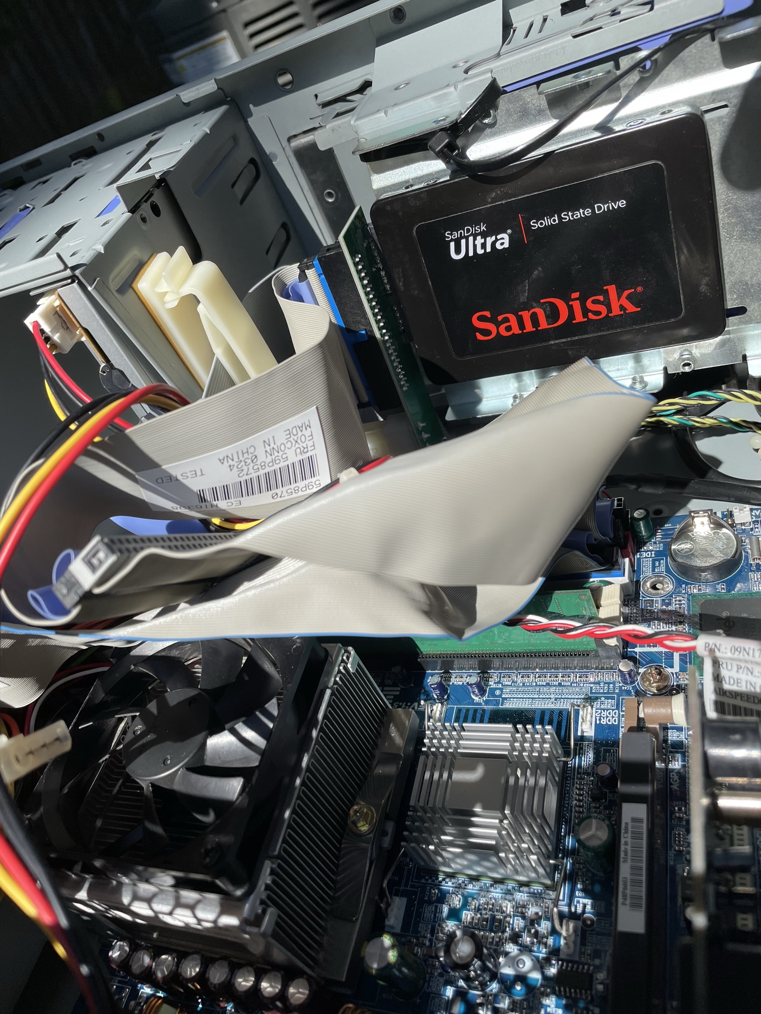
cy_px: 507
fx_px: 762
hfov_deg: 53.1
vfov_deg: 67.3
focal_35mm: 26
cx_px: 380
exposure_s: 1/2882
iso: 32
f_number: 1.6
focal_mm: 4.2
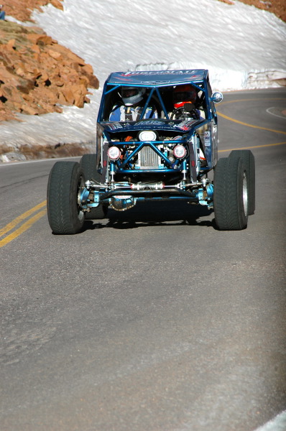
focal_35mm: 180
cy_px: 216
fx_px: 2152
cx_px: 143
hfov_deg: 7.6
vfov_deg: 11.4
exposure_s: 1/800
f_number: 7.1
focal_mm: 120
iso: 200
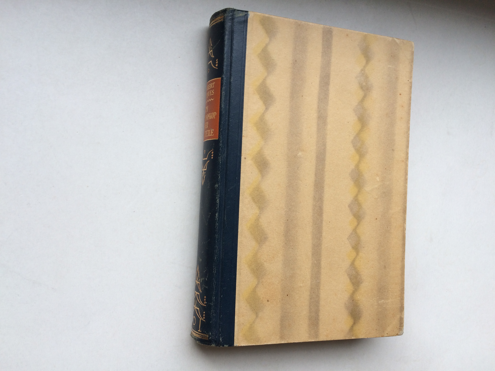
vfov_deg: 48.2
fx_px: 415
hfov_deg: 61.7
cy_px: 186
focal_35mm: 29
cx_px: 248
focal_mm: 4.15
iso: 32
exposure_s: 1/50
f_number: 2.2
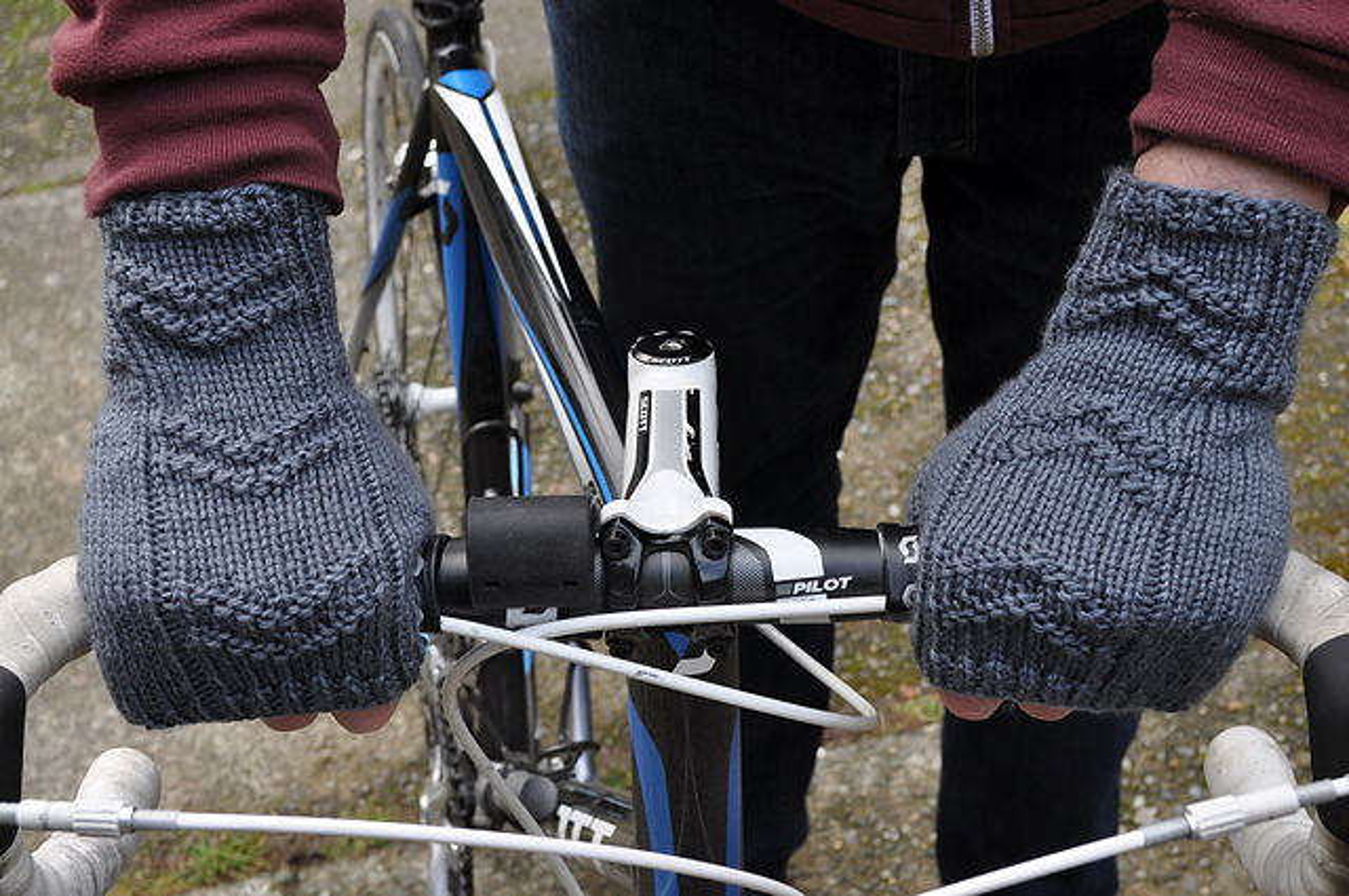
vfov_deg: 25.0
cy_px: 448
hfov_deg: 36.9
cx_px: 674
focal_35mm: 54
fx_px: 2021
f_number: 8
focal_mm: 36
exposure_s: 1/60
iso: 250
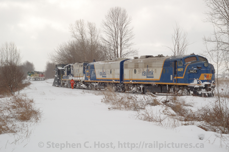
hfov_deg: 27.0
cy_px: 76
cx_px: 114
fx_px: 477
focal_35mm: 75
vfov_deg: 18.1
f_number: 7.1
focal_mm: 50
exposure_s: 1/640
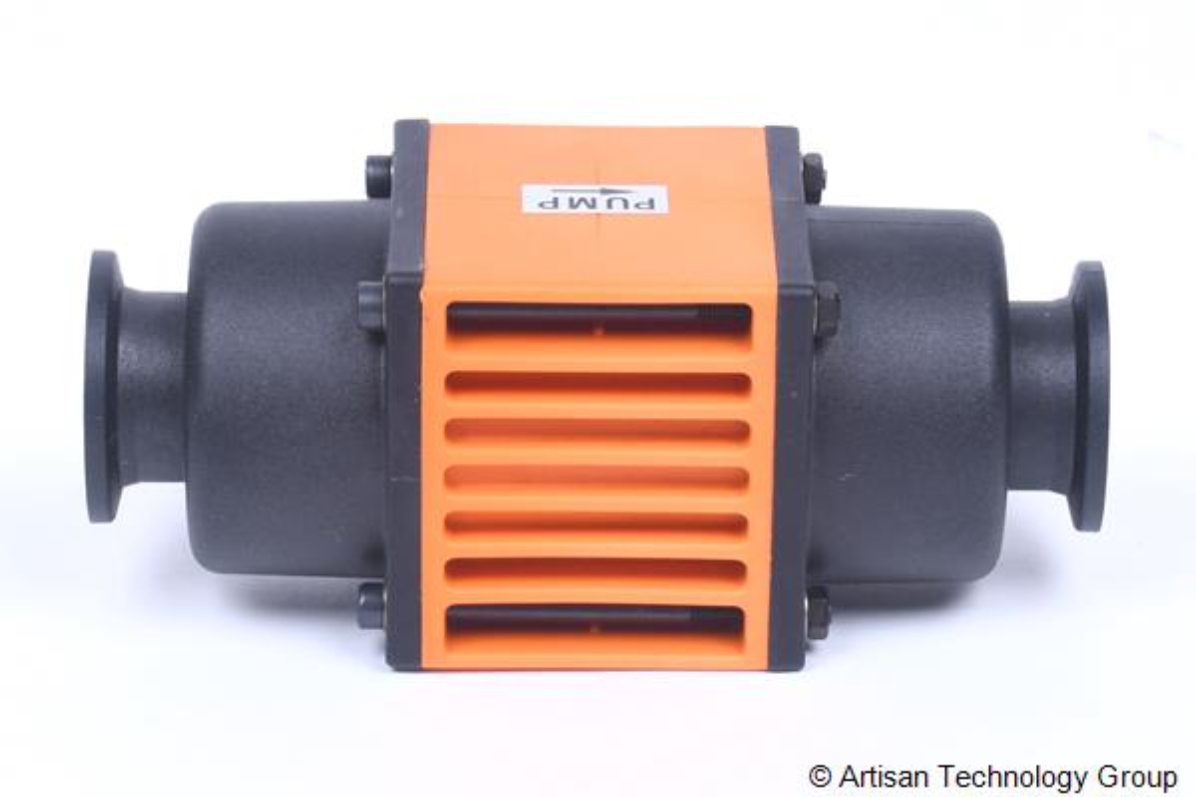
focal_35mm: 82
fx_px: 2724
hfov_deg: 24.8
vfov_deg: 16.7
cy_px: 398
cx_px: 598
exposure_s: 1/200
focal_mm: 55
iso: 200
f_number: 14
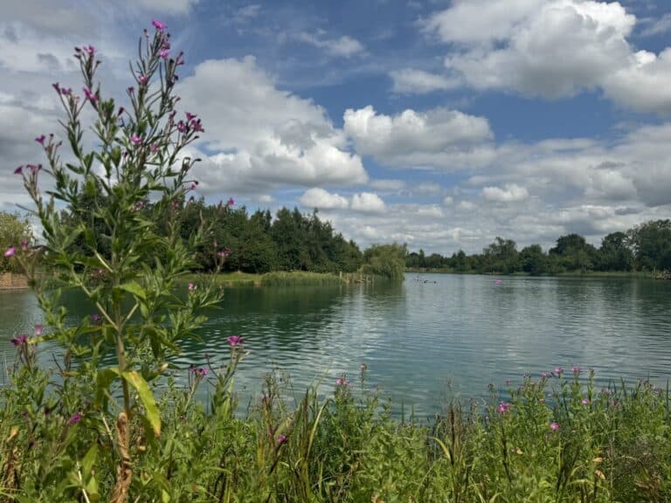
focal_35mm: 24
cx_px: 336
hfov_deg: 71.6
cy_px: 252
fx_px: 465
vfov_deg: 56.8
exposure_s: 1/9009
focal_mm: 6.76
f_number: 1.78
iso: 80
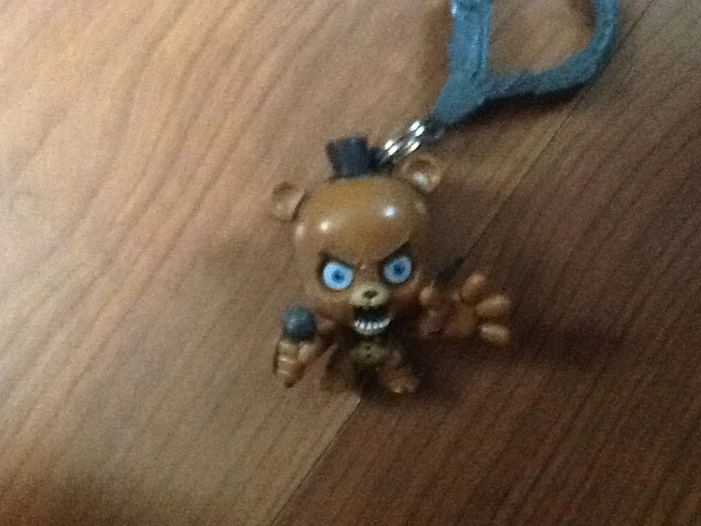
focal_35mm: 44
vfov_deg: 32.9
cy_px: 263
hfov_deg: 42.9
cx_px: 350
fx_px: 891
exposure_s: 1/15
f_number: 2.4
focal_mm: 2.03
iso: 640
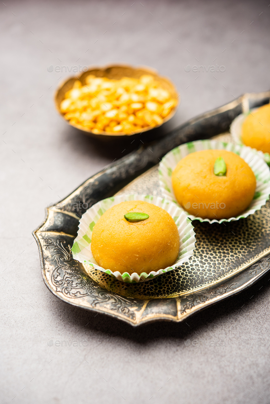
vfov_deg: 33.4
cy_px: 202
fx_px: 674
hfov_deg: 22.6
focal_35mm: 60
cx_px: 135
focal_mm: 60
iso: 100
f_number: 5
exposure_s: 1/125
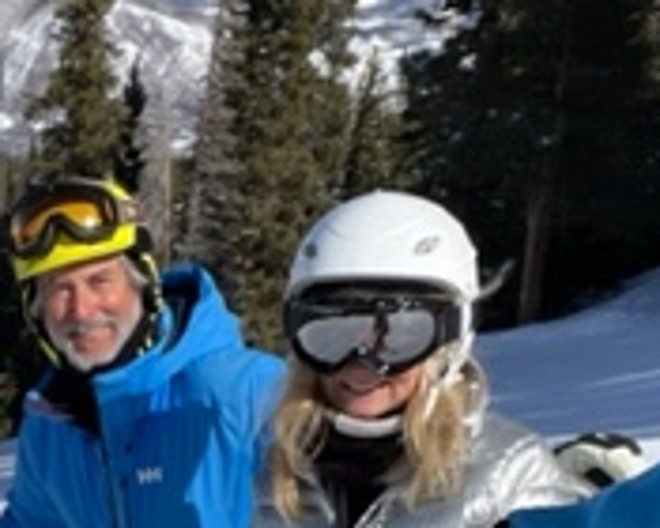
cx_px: -8
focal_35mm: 82
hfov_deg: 22.4
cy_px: 619
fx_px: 1602
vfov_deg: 17.9
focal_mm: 2.71
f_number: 2.2
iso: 25
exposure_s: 1/2155
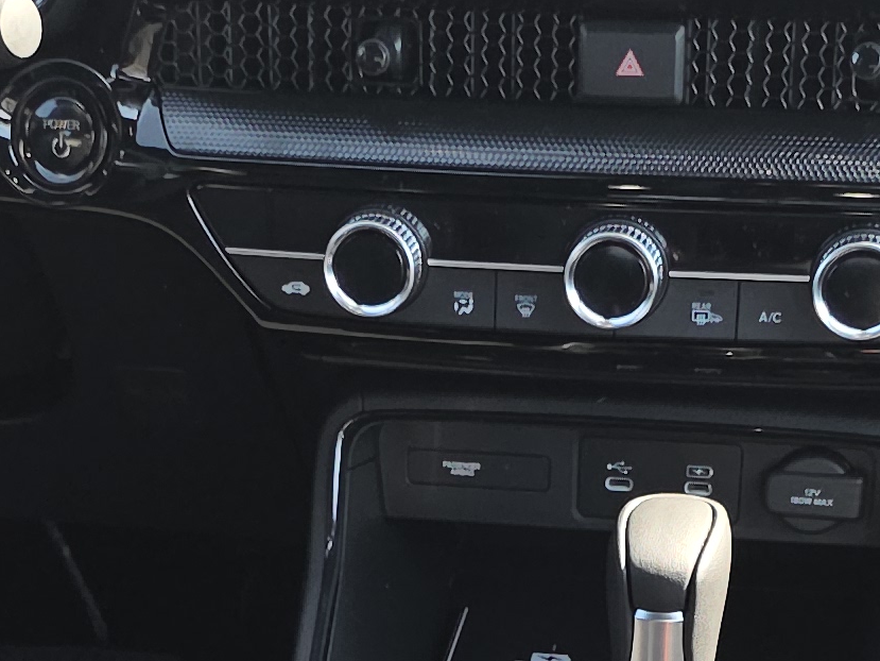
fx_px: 2822
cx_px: 438
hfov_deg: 17.7
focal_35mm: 111
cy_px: 1047
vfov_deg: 12.6
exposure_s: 1/180
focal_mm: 6.3
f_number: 1.7
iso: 40
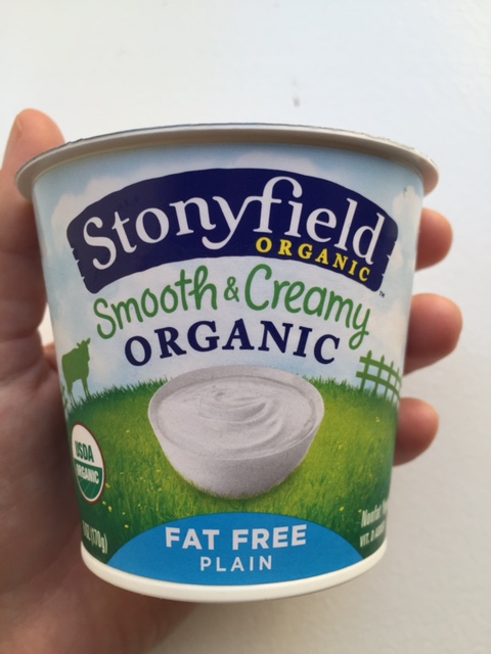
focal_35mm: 29
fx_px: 548
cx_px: 246
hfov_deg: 48.2
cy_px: 327
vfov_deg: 61.7
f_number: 2.2
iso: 32
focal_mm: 4.15
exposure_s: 1/120
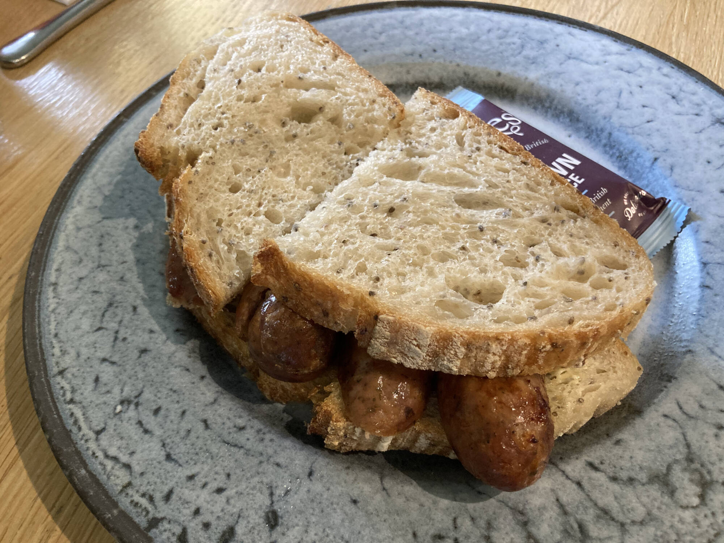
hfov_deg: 63.4
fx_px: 586
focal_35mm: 28
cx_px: 362
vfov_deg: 49.7
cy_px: 272
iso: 250
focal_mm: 3.99
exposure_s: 1/50
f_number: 1.8
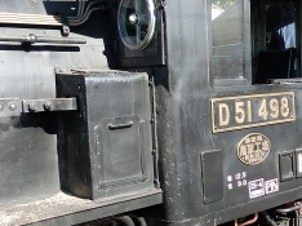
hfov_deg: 29.8
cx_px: 277
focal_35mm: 62
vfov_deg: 23.6
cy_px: 110
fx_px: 540
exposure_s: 1/160
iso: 80
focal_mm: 5.2
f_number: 3.7
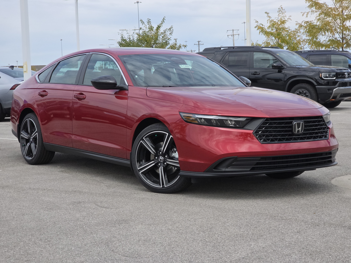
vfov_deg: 21.3
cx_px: 176
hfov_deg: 28.2
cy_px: 132
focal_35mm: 69
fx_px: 700
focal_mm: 7.9
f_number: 2.4
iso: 50
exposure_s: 1/1663
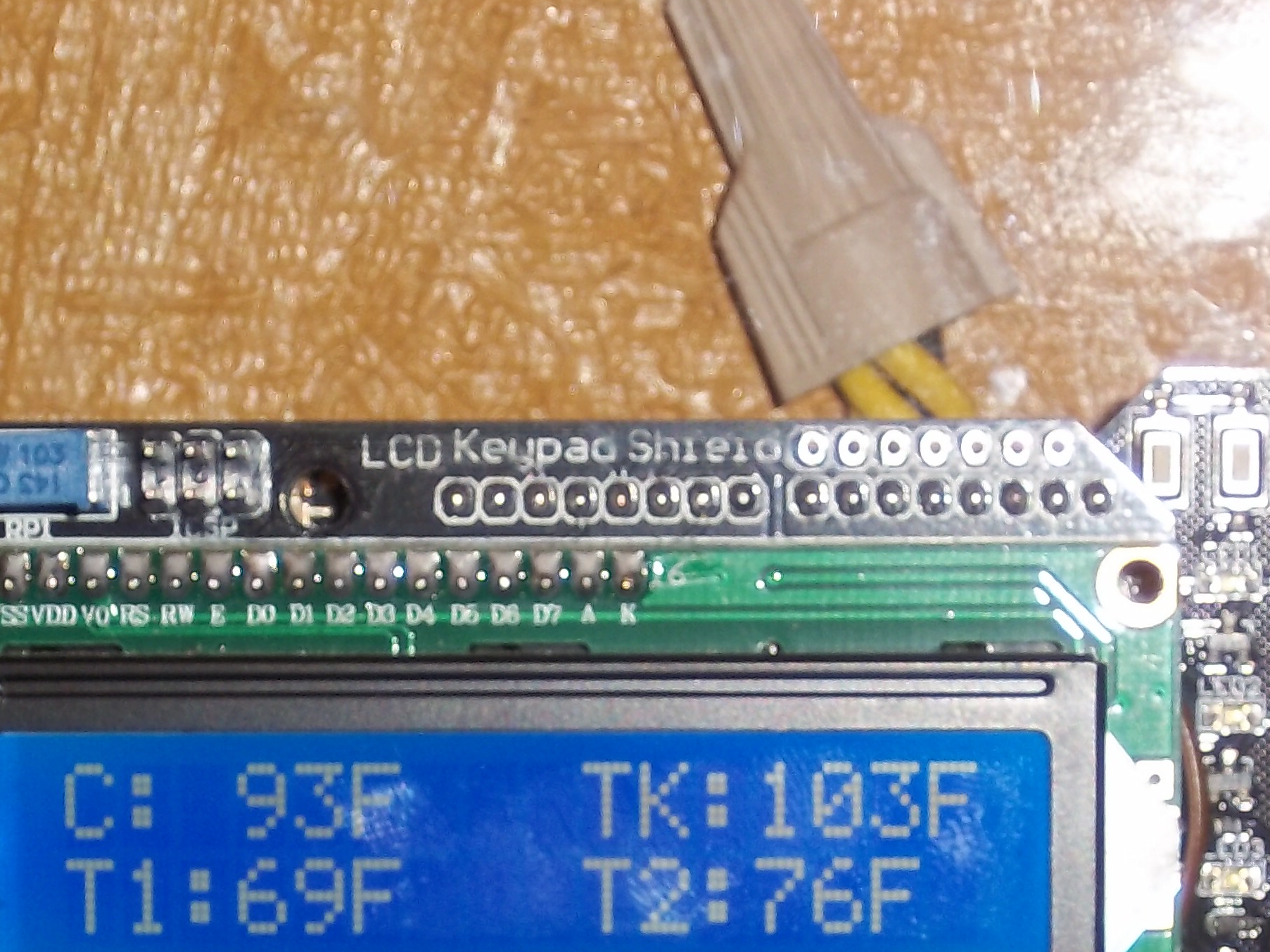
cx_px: 629
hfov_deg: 8.8
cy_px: 992
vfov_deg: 6.6
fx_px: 8292
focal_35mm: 226
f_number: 4.8
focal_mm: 18.3
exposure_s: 1/50
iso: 64
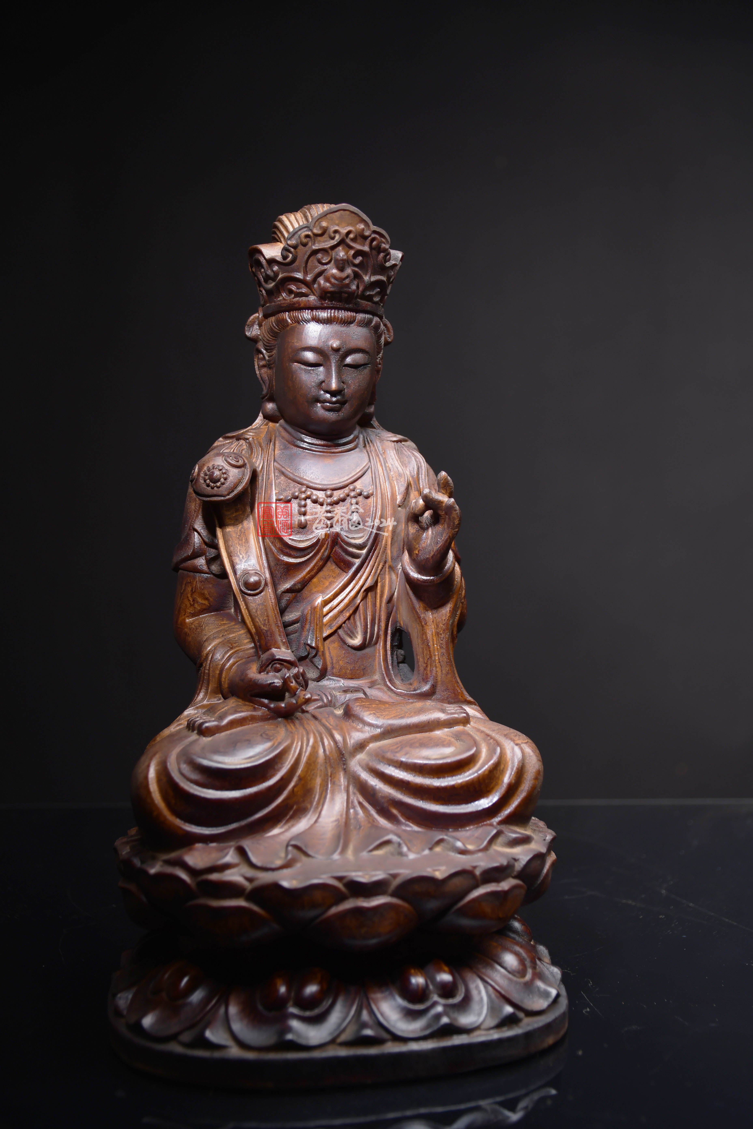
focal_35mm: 40
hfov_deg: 33.4
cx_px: 376
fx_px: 1255
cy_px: 564
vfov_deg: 48.5
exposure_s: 1/500
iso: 50
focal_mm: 27
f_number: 5
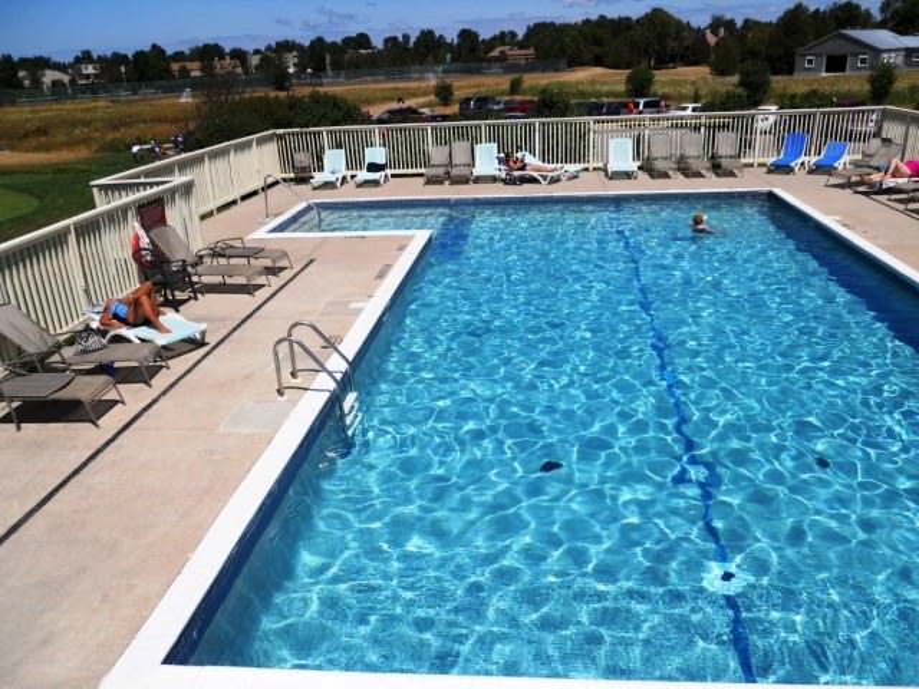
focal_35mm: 28
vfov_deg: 49.7
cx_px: 460
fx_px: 743
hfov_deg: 63.4
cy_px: 344
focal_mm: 5
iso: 80
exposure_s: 1/640
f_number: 5.4
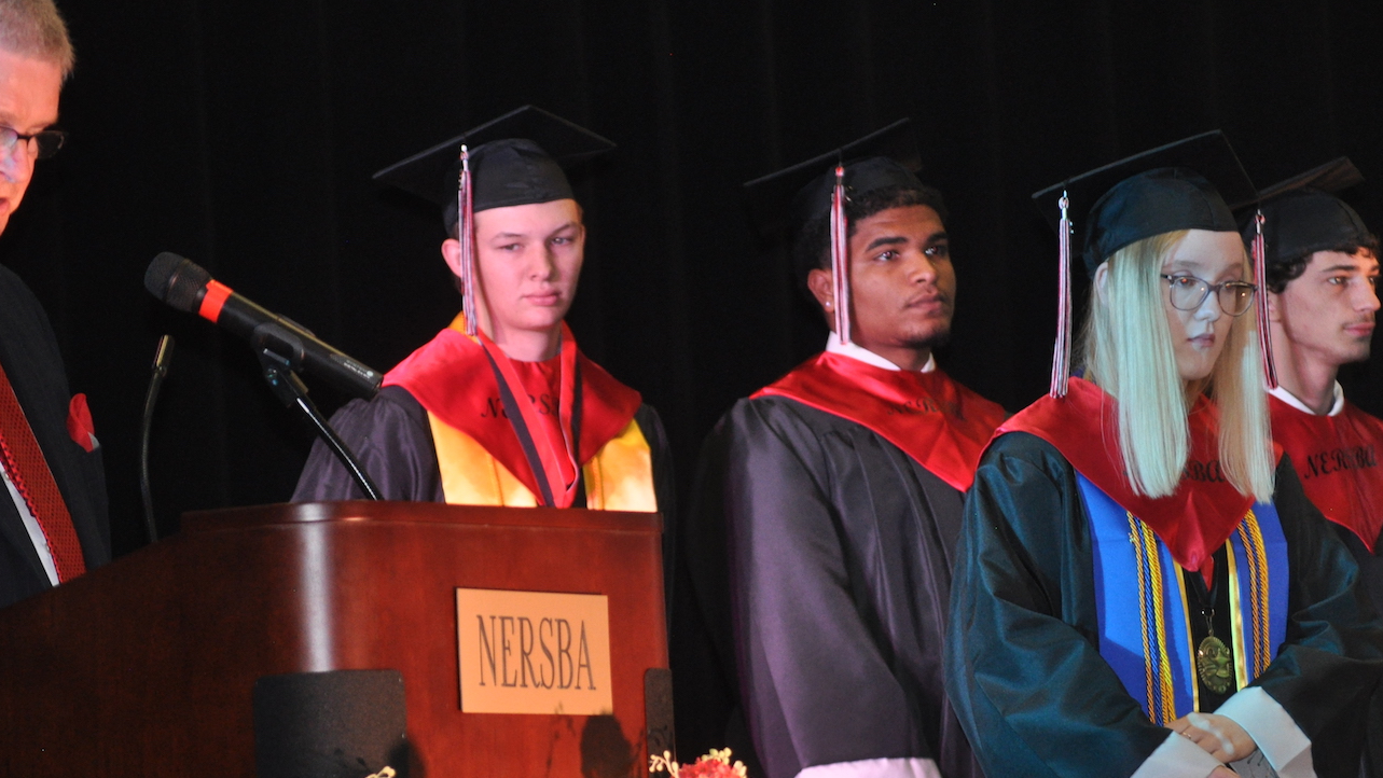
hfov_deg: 9.5
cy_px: 452
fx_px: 8325
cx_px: 746
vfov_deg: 5.4
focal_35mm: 227
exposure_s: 1/60
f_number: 4.8
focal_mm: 116
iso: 800
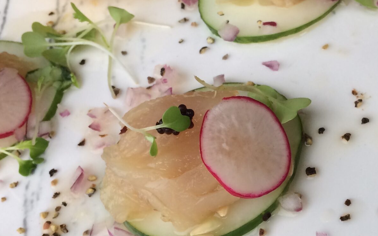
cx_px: 283
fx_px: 546
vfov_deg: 23.8
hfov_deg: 37.3
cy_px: 208
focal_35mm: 53
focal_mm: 4.15
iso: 32
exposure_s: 1/33
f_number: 2.2
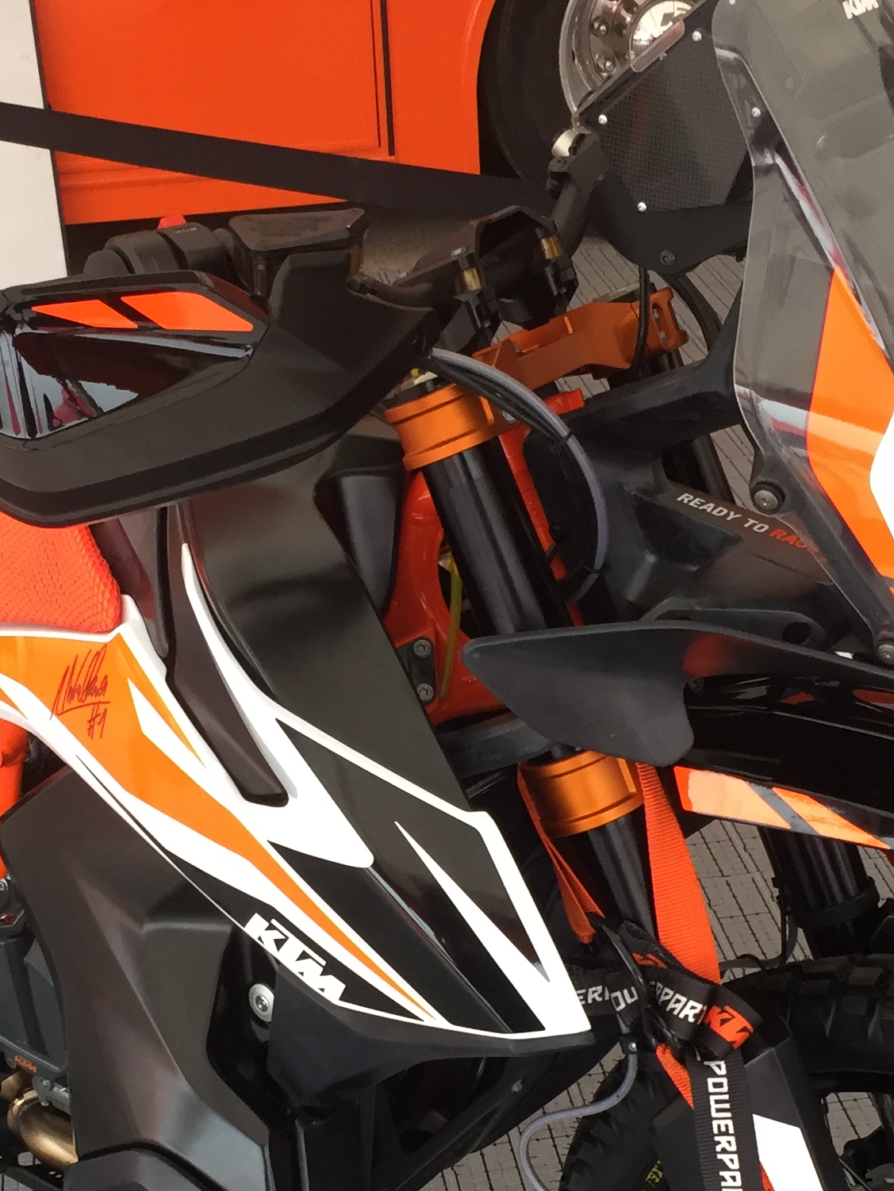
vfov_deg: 30.0
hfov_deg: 23.3
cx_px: 389
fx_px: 2169
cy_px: 955
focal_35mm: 63
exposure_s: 1/30
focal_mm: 4.15
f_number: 2.2
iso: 32
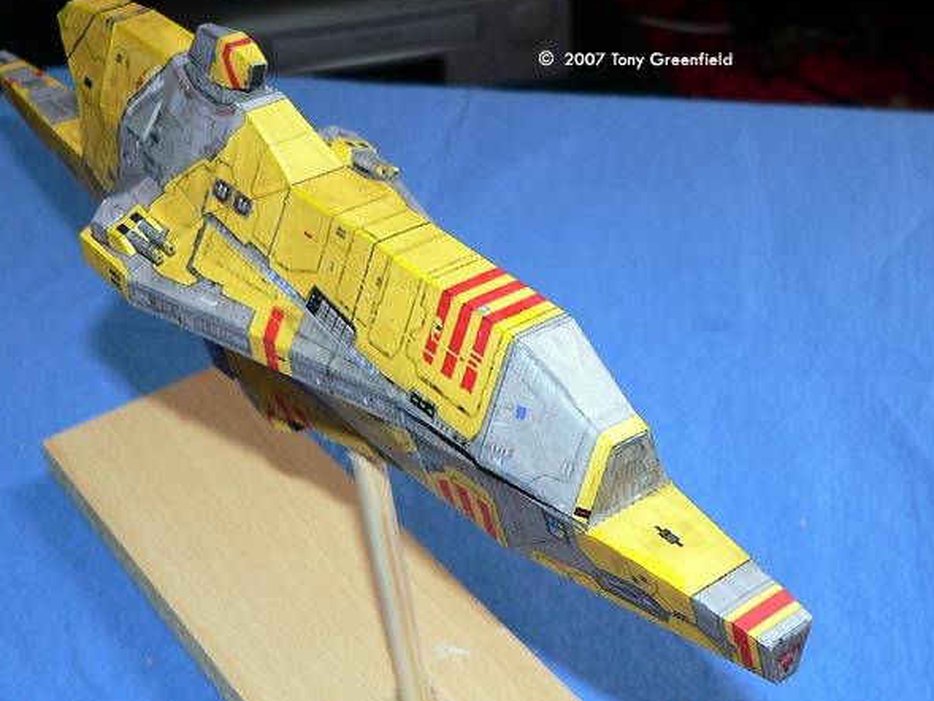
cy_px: 346
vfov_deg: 26.6
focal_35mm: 55
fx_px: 1484
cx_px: 463
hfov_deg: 34.9
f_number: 2.8
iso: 80
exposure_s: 1/60
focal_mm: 8.9
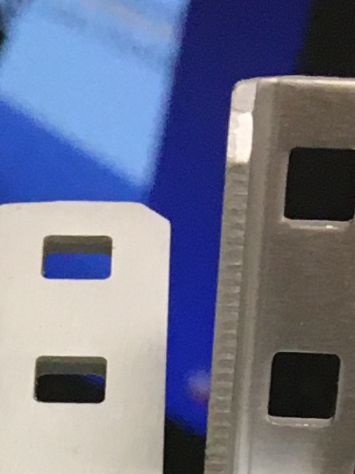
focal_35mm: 197
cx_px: -73
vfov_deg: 8.4
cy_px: 1433
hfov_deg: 7.5
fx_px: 2696
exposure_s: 1/30
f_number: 2.2
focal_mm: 4.15
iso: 40
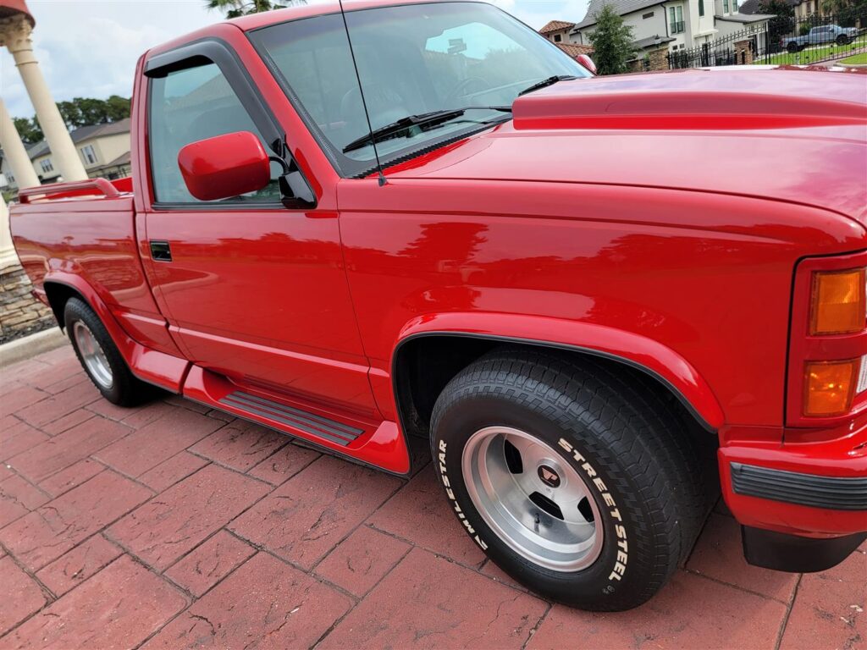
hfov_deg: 71.6
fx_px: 601
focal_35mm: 24
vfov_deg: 56.8
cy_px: 325
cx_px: 434
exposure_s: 1/375
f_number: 1.8
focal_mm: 6.7
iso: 16
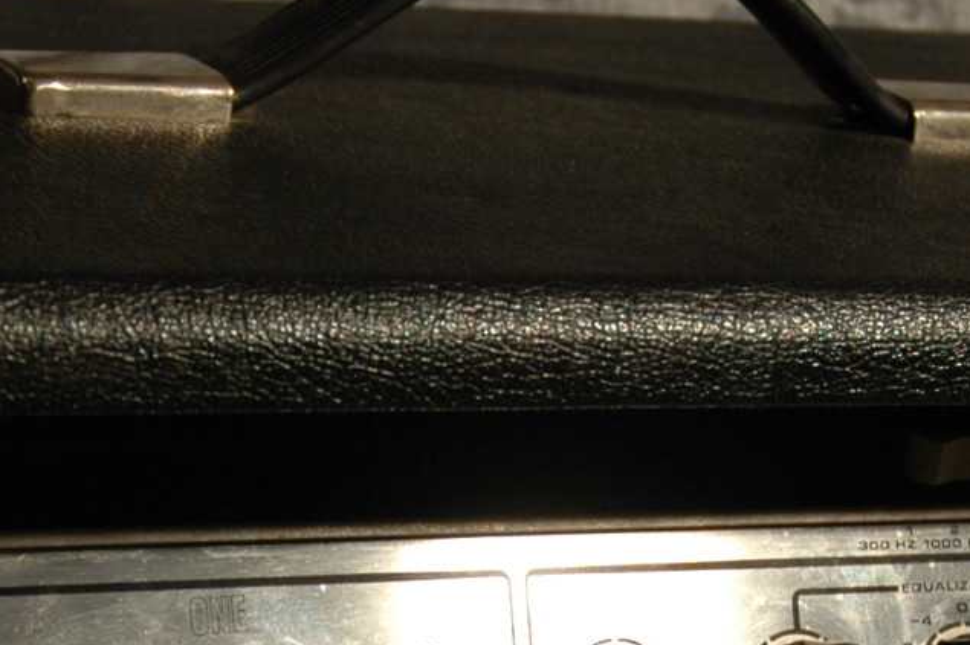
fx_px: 3418
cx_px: 330
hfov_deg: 16.1
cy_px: 758
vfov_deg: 10.6
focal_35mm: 127
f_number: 3.8
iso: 200
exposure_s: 1/60
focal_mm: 24
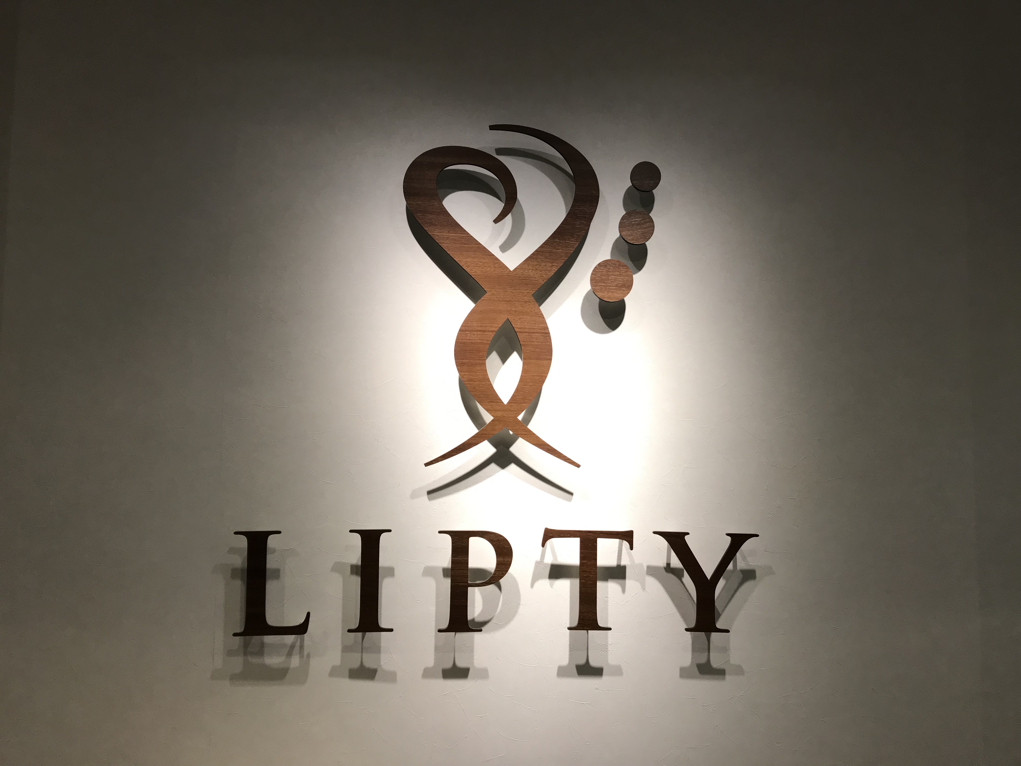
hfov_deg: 63.4
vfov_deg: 49.7
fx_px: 826
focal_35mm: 28
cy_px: 383
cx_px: 510
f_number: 1.8
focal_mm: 3.99
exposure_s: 1/100
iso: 40
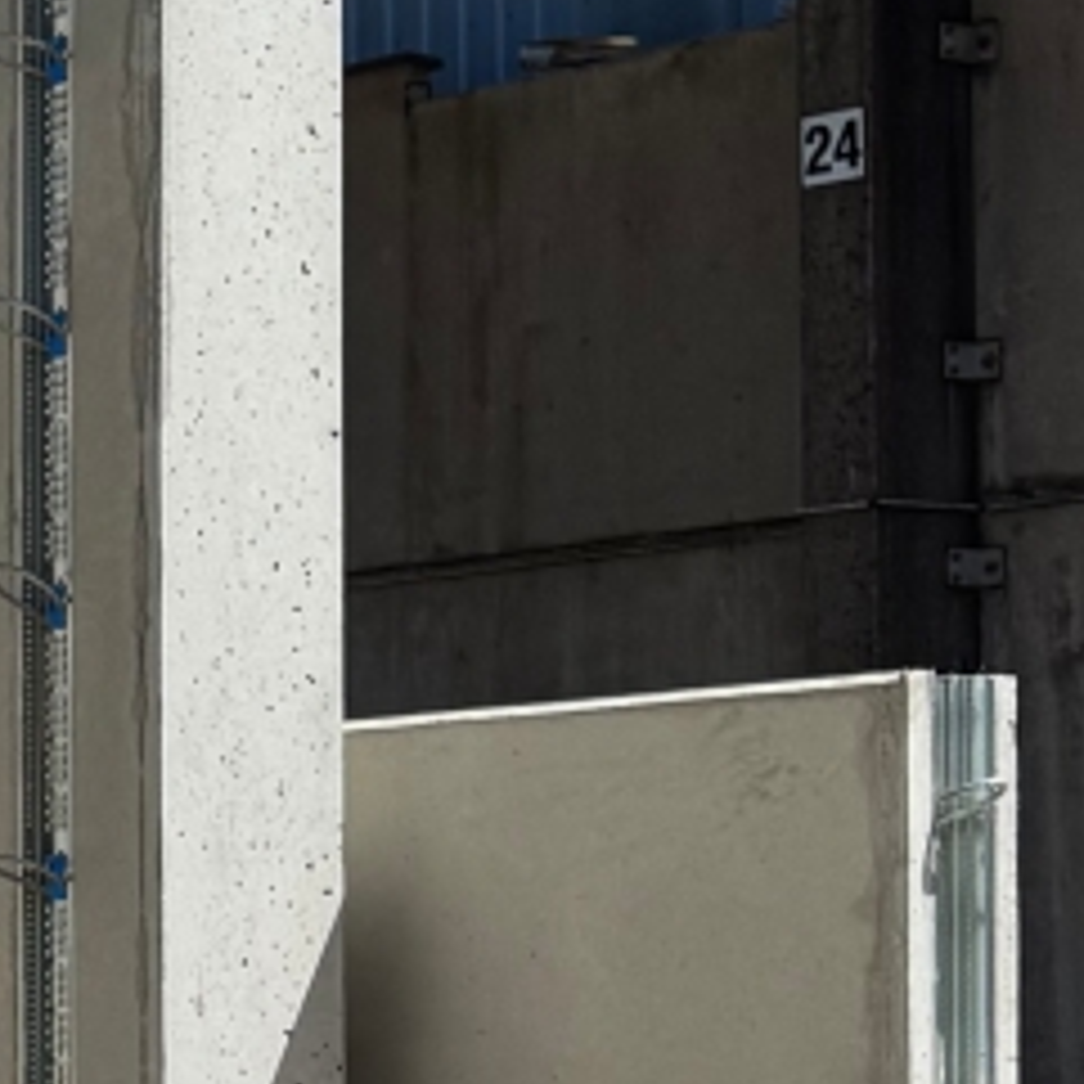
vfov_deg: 12.3
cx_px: -1439
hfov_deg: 10.7
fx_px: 4995
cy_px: 1062
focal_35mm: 141
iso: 80
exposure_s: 1/4950
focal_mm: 6.76
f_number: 1.78
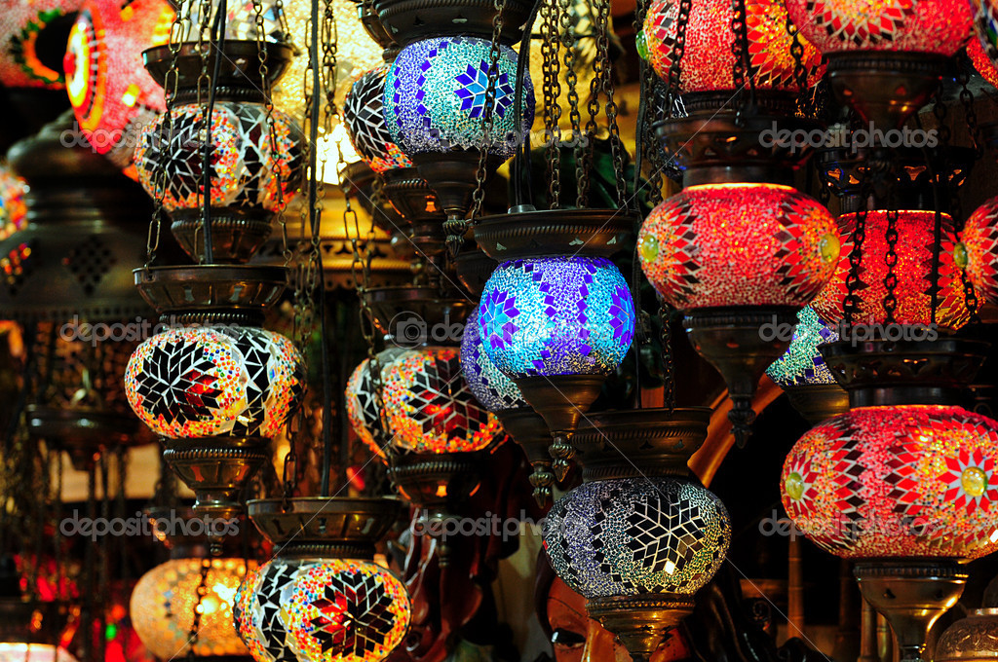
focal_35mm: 225
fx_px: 6230
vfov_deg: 6.1
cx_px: 499
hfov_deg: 9.2
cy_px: 331
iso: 640
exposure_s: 1/20
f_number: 5.6
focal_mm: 150
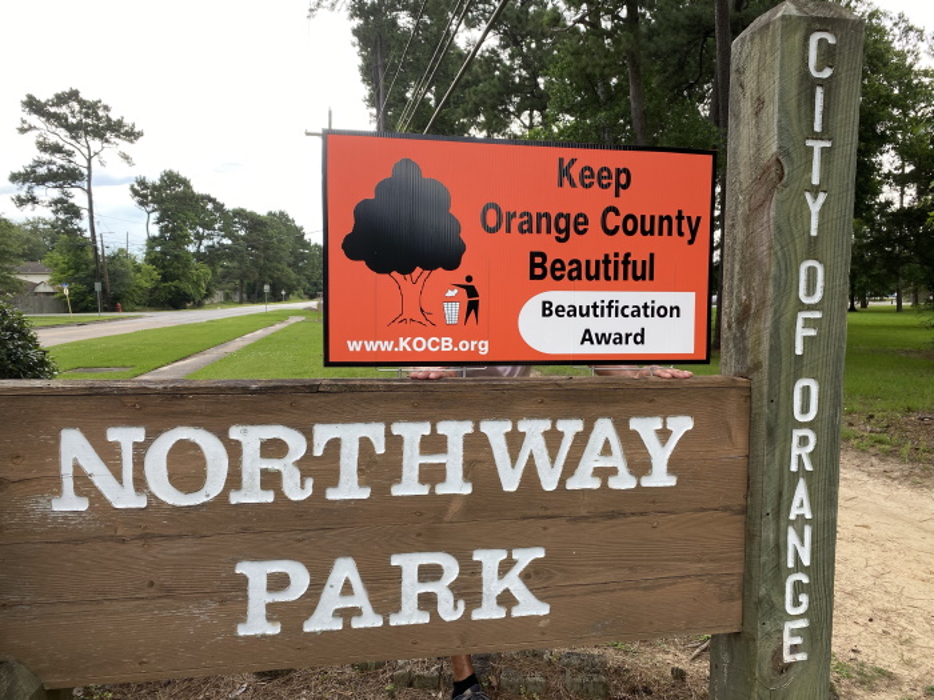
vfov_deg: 53.1
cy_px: 350
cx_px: 467
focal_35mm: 26
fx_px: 702
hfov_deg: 67.3
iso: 32
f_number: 1.8
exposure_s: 1/124
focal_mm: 4.25
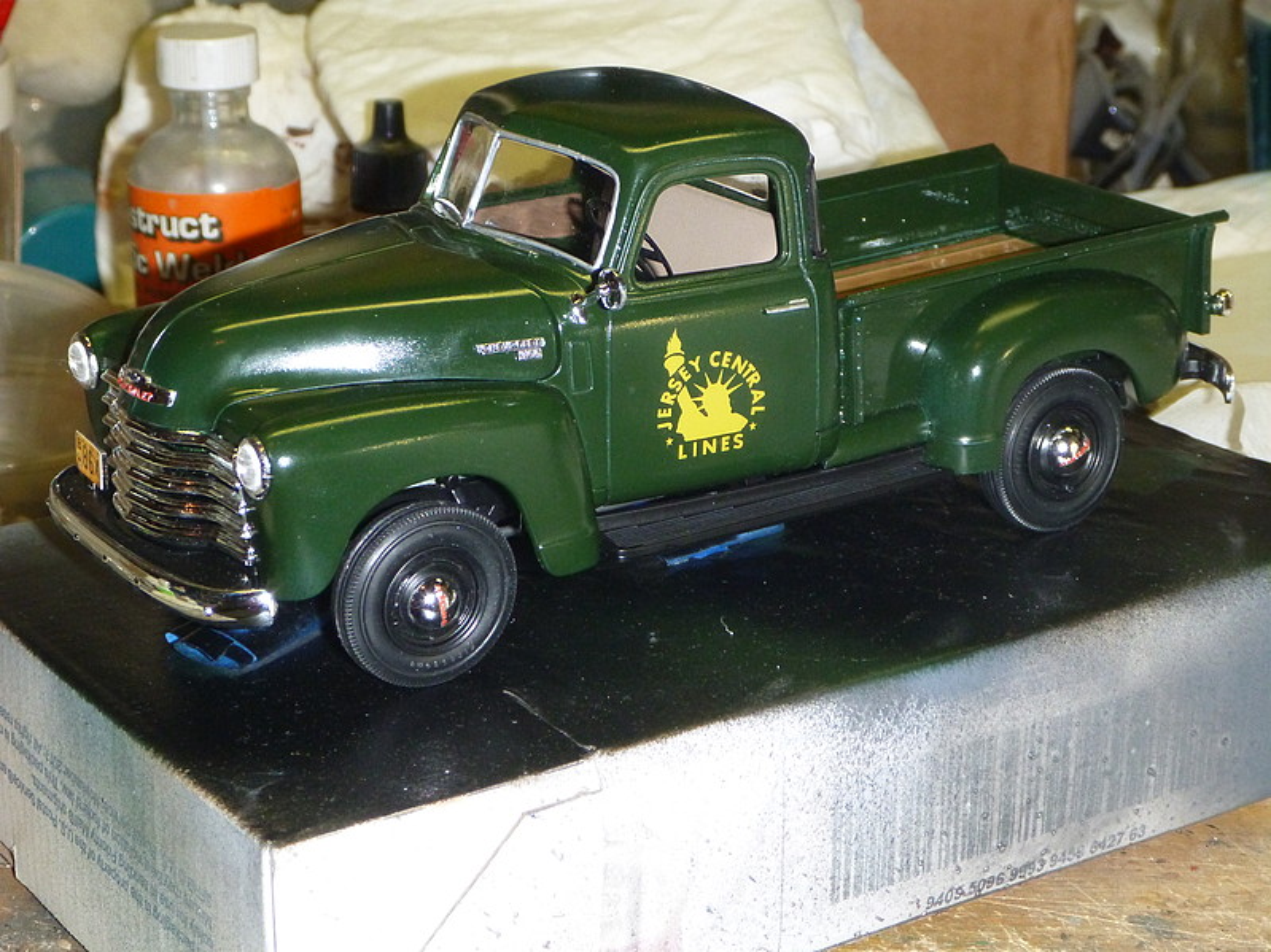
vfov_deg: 18.4
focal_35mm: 80
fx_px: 2937
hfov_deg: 24.4
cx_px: 636
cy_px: 476
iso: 400
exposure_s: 1/60
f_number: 5.6
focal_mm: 14.3
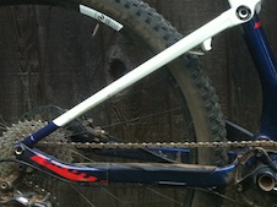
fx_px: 991
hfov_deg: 15.0
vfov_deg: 11.9
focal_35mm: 124
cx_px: 380
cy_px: 32
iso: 80
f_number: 2.8
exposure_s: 1/20
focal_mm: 3.85
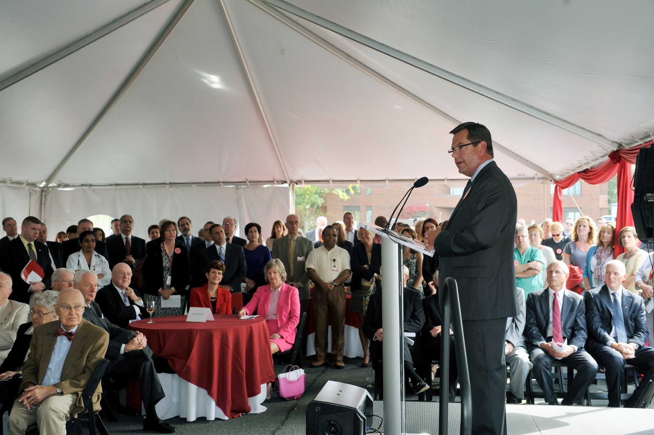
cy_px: 218
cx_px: 327
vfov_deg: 31.8
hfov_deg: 46.4
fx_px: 762
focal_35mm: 42
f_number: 5.6
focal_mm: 42
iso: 400
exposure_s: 1/160
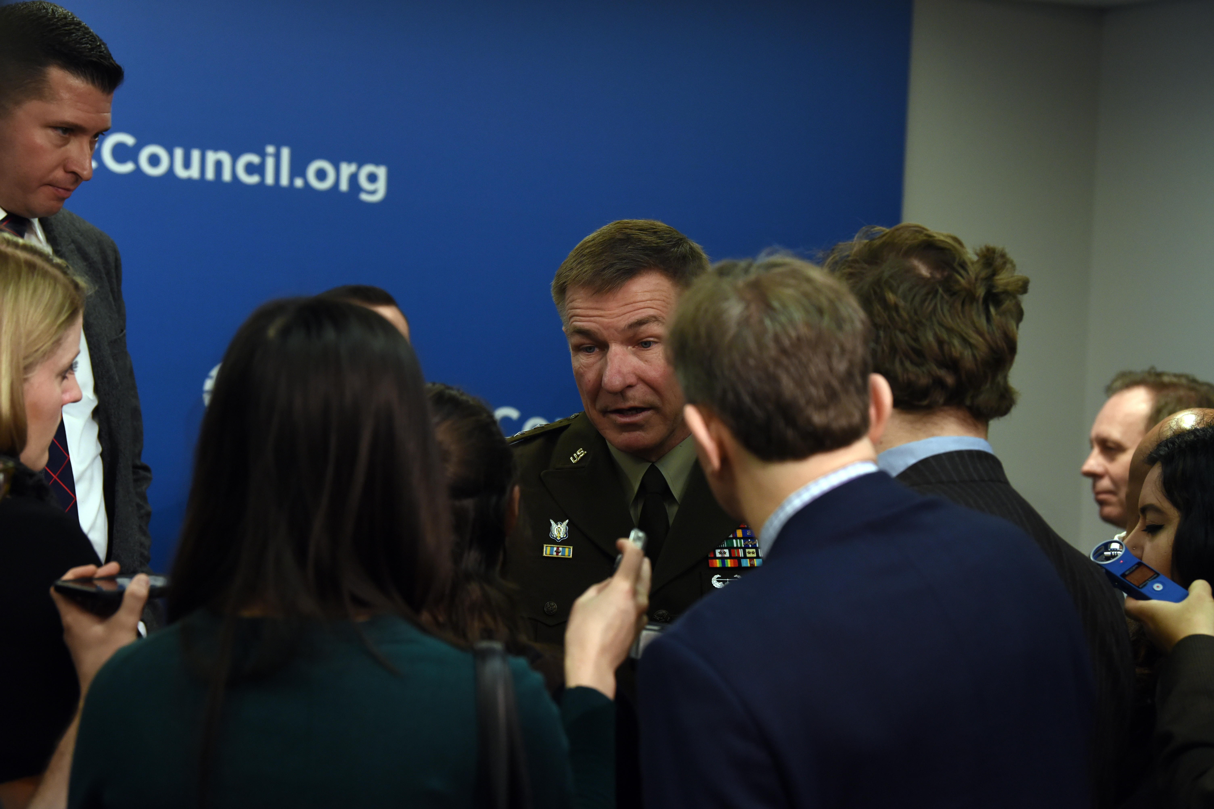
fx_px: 3439
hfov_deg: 20.0
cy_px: 404
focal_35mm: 102
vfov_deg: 13.4
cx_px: 607
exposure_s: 1/250
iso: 2000
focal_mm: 102
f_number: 5
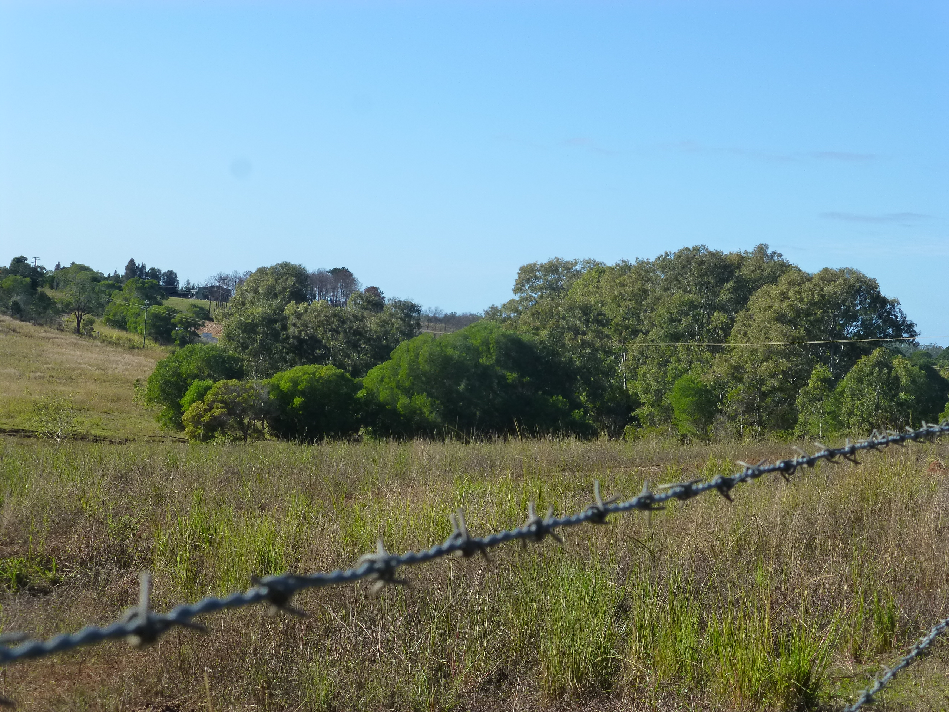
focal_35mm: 79
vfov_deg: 18.7
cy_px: 356
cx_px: 474
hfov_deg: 24.7
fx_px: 2166
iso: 160
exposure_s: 1/500
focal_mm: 14.2
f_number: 5.1
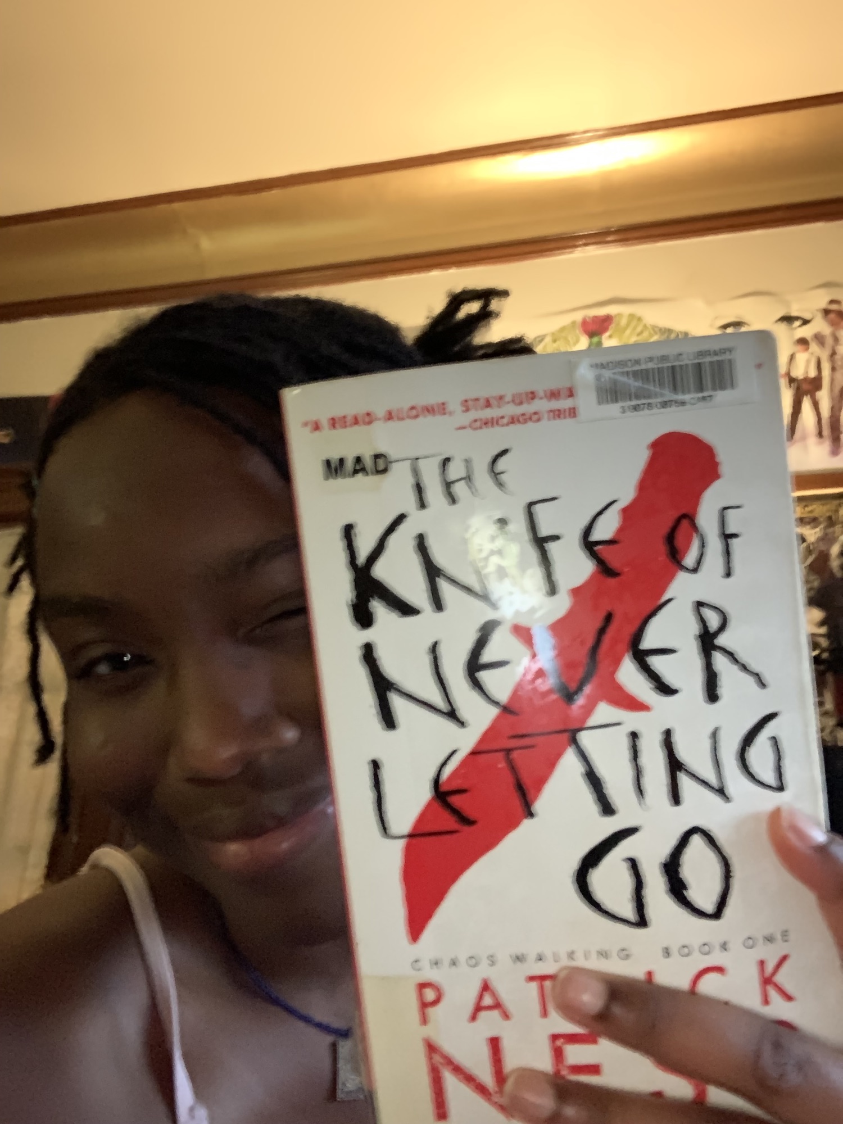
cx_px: 422
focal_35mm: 32
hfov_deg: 44.2
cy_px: 562
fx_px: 1039
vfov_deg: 56.8
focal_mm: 2.87
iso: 1250
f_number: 2.2
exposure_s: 1/15
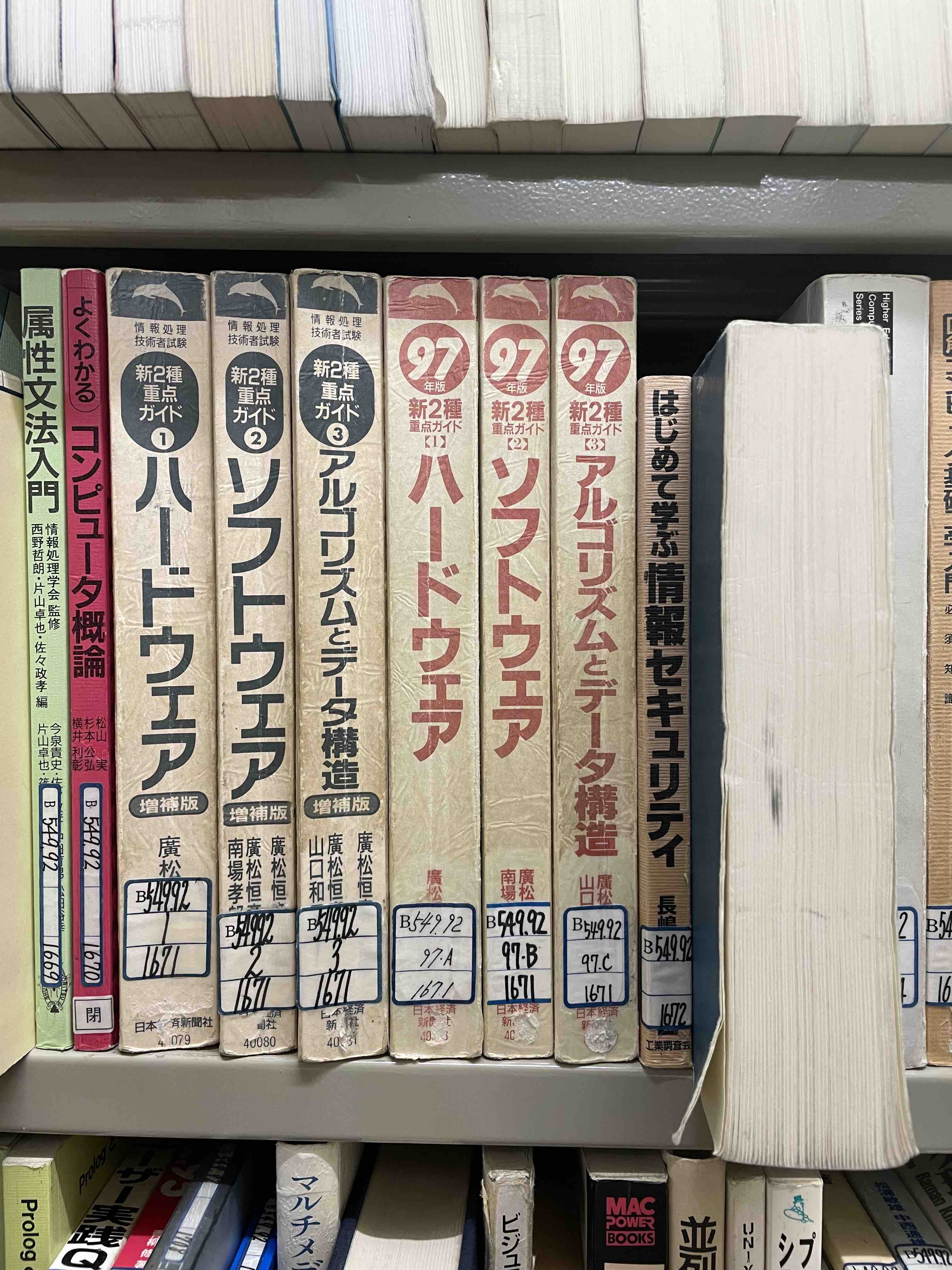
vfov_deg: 67.3
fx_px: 953
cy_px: 635
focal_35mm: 26
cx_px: 476
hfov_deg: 53.1
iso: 80
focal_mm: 4.2
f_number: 1.6
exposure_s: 1/50
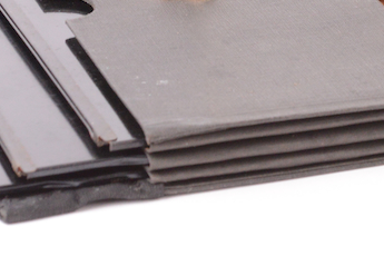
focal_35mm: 226
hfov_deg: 9.0
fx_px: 2410
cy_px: -151
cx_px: 504
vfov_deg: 6.0
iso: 2500
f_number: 11
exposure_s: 1/125
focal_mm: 60
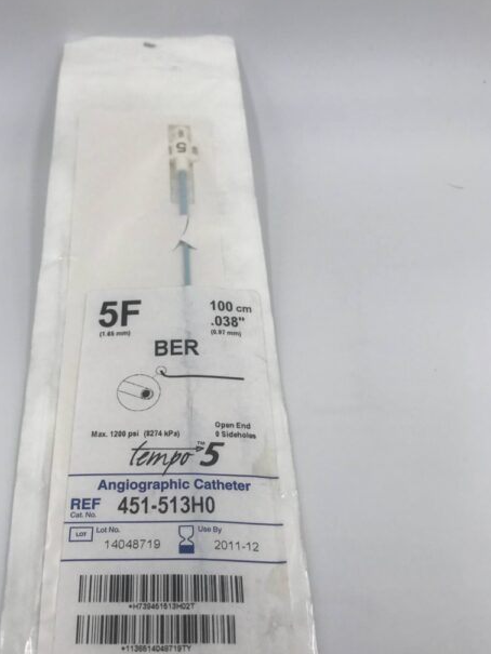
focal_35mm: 37
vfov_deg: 50.1
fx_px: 700
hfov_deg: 38.4
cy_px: 351
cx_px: 182
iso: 20
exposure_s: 1/231
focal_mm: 3.99
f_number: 1.8
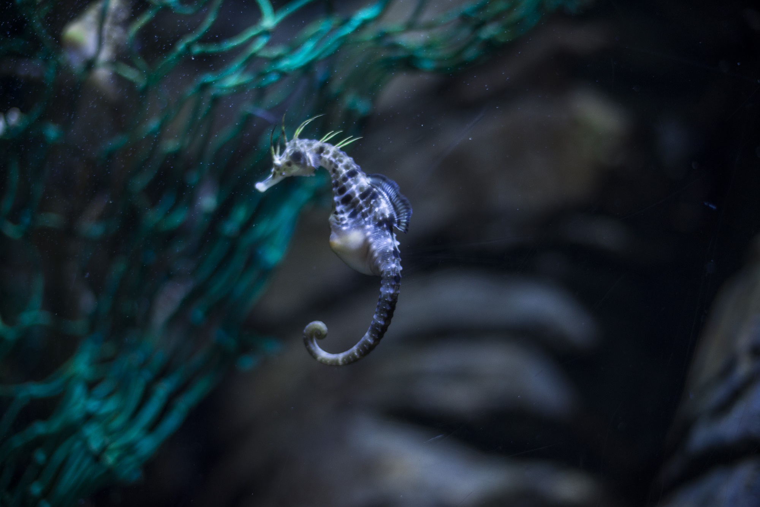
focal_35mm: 50
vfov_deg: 27.0
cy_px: 254
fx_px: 1056
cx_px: 380
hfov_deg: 39.6
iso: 400
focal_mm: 50
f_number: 2.2
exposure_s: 1/80
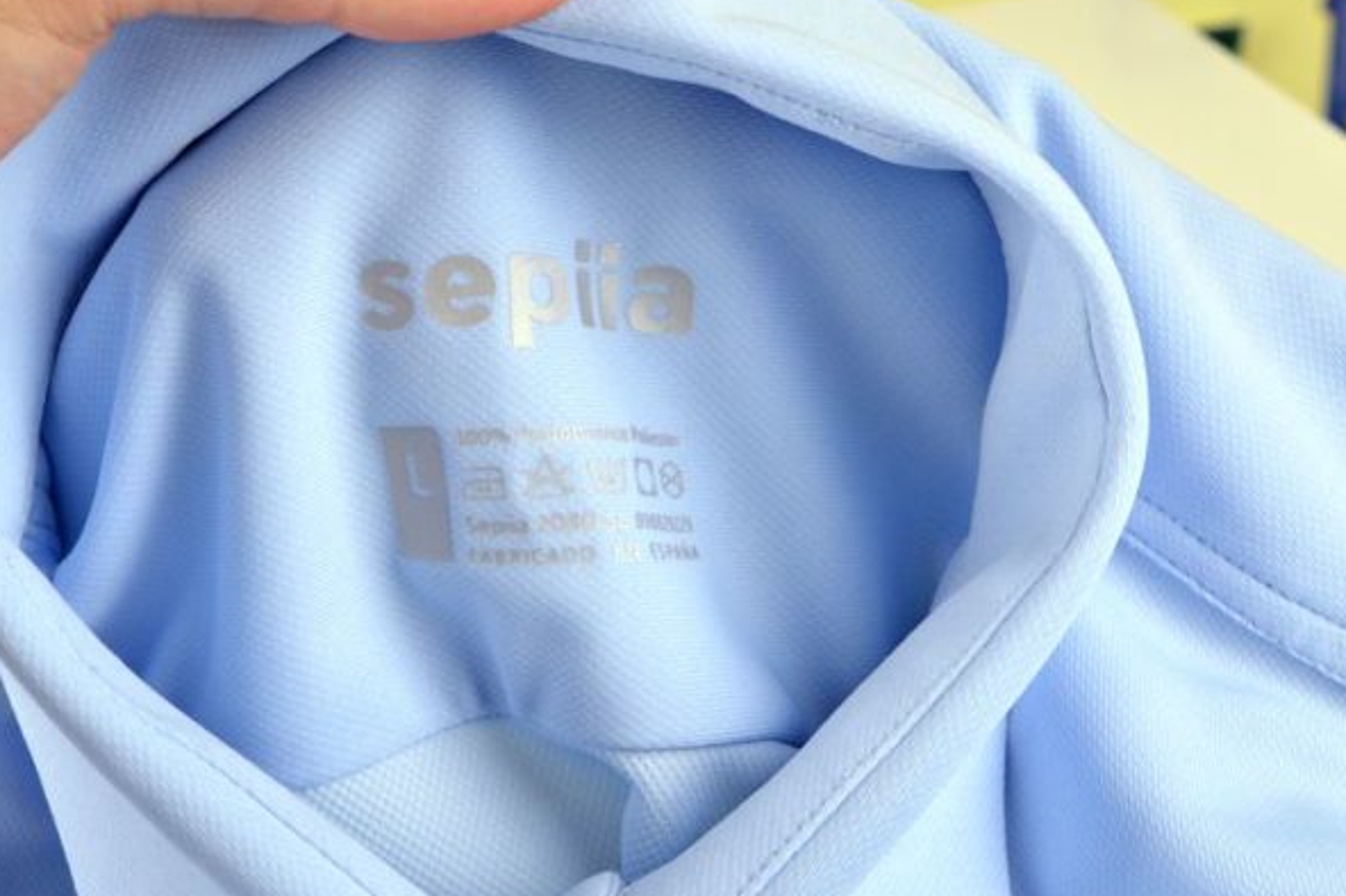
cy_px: 401
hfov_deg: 28.8
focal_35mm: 70
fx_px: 2616
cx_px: 568
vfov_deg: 19.4
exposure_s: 1/20
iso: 800
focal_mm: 36
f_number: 10
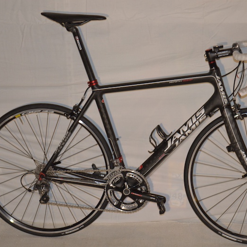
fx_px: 751
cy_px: 124
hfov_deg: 18.7
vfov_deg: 18.7
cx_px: 151
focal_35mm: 93
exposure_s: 1/60
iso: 720
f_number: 5.3
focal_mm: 48
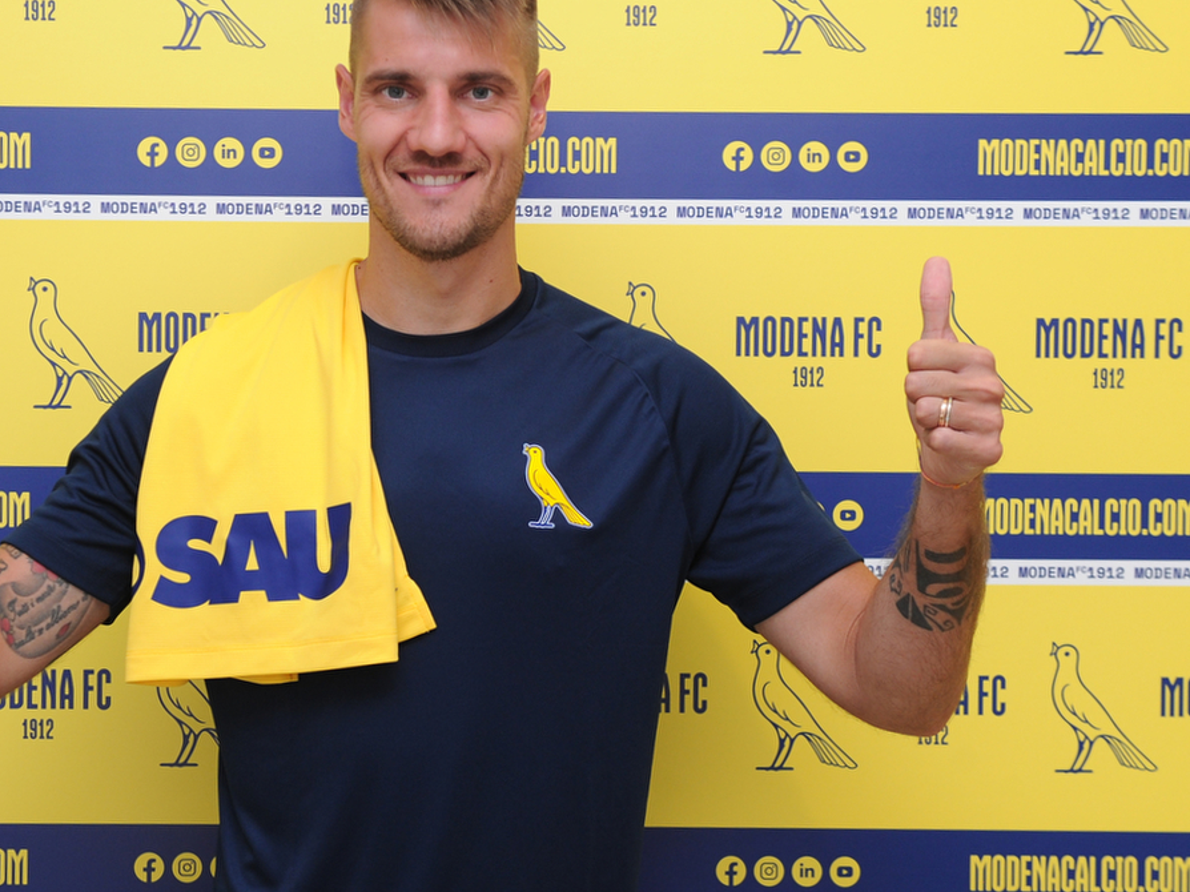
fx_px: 2440
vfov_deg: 20.7
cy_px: 466
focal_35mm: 71
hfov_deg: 27.3
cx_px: 423
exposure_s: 1/100
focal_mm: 44
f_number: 4.5
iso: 800
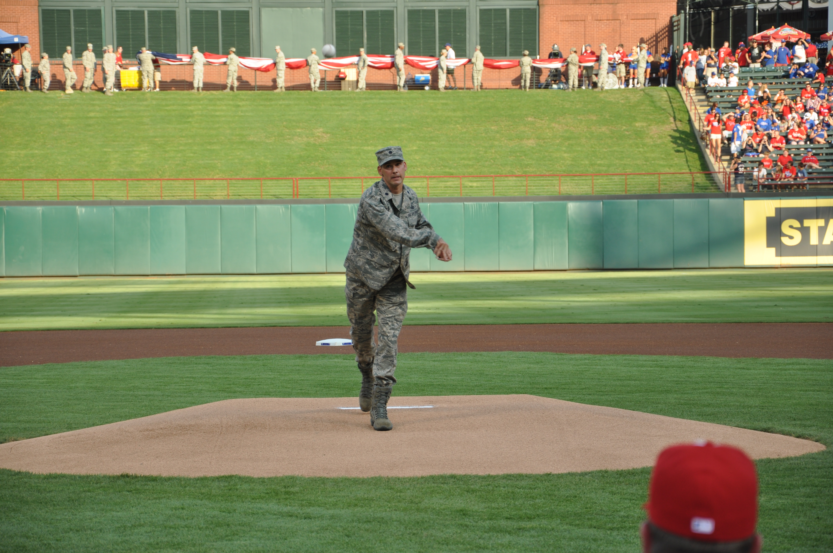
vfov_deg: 8.7
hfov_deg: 13.1
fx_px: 3640
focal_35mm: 158
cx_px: 416
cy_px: 276
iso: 200
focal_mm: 105
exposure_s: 1/200
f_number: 7.1
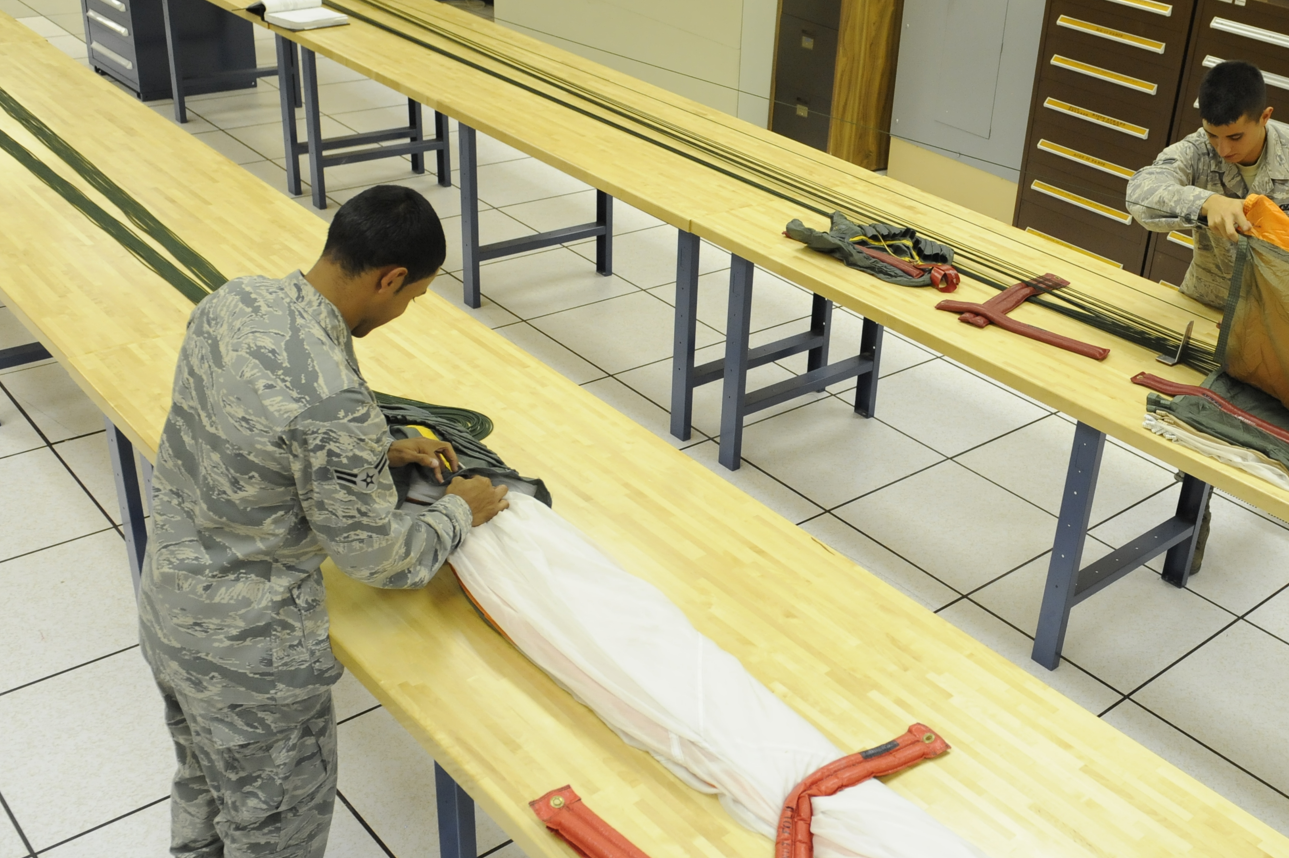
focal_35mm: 38
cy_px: 400
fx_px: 1360
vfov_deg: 35.0
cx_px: 867
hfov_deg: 49.8
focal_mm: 24
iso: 2500
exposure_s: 1/250
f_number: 4
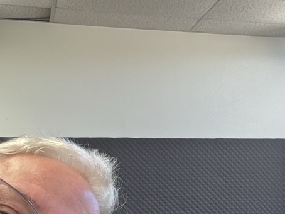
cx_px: 234
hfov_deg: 26.1
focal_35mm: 73
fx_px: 601
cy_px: 172
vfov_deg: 19.9
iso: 125
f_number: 1.9
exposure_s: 1/60
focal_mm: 2.69
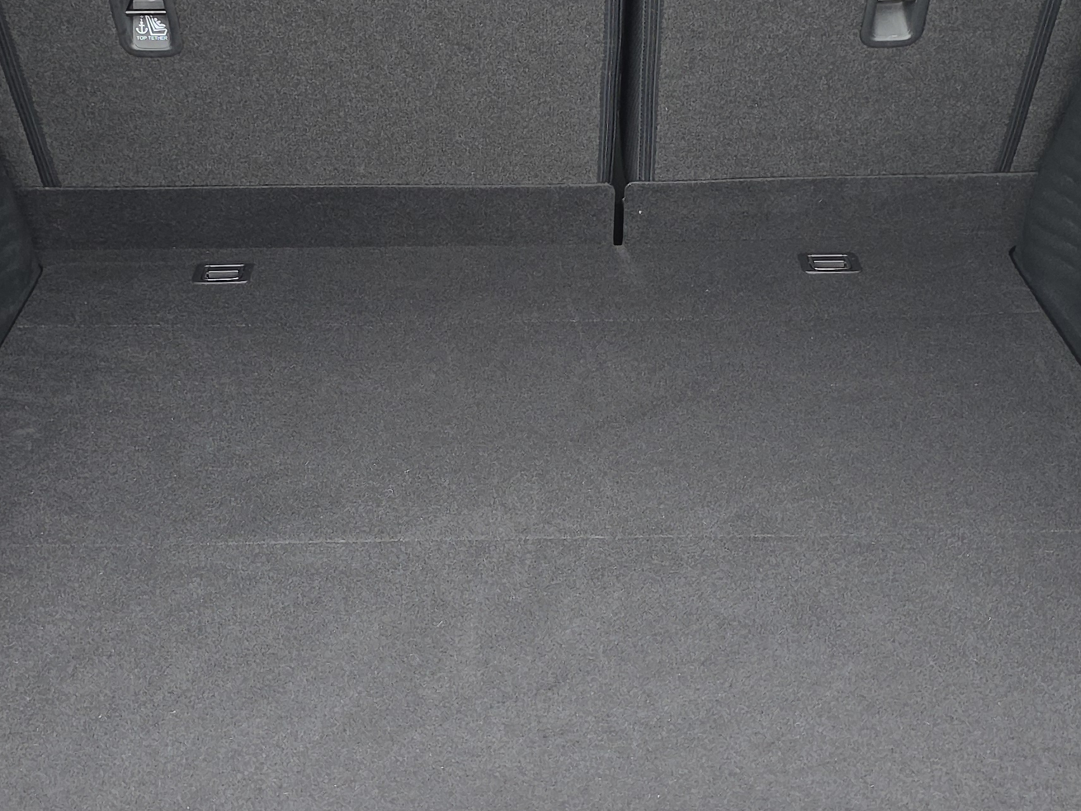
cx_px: 506
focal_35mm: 54
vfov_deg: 26.8
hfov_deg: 35.5
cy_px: 257
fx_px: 1686
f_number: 1.7
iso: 64
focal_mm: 6.3
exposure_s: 1/180
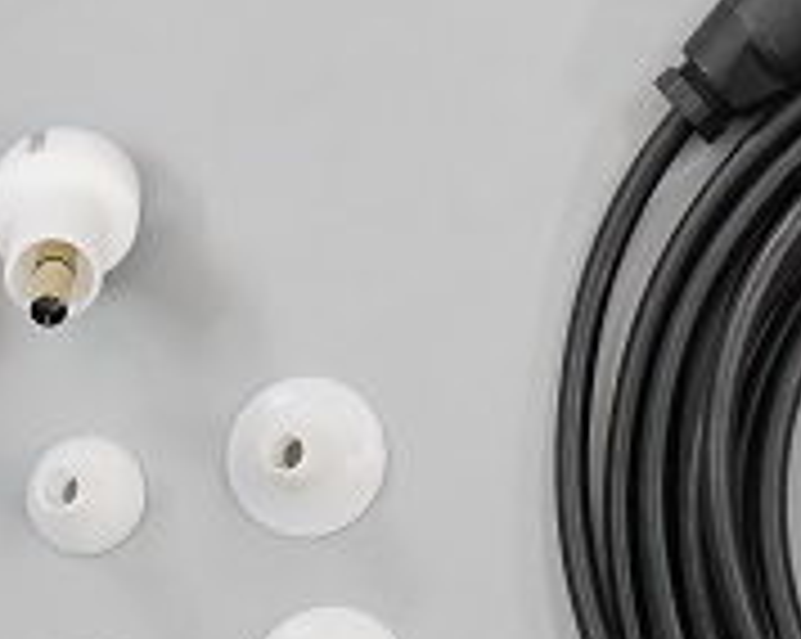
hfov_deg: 12.8
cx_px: 886
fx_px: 3505
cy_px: 137
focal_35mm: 148
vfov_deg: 10.4
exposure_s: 1/45
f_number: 8
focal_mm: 35
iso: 1600
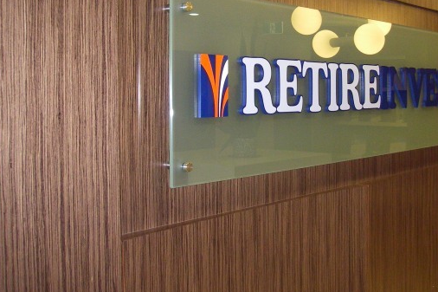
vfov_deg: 24.4
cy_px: 88
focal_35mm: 55
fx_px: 669
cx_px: 280
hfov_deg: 36.0
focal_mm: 6.3
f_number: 3.3
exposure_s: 1/40
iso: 250
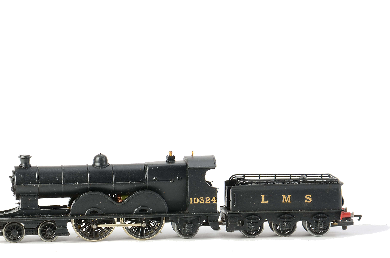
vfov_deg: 6.4
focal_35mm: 214
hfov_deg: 9.6
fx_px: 2310
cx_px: 158
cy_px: 131
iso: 100
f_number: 18
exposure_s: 1/60
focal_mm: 105
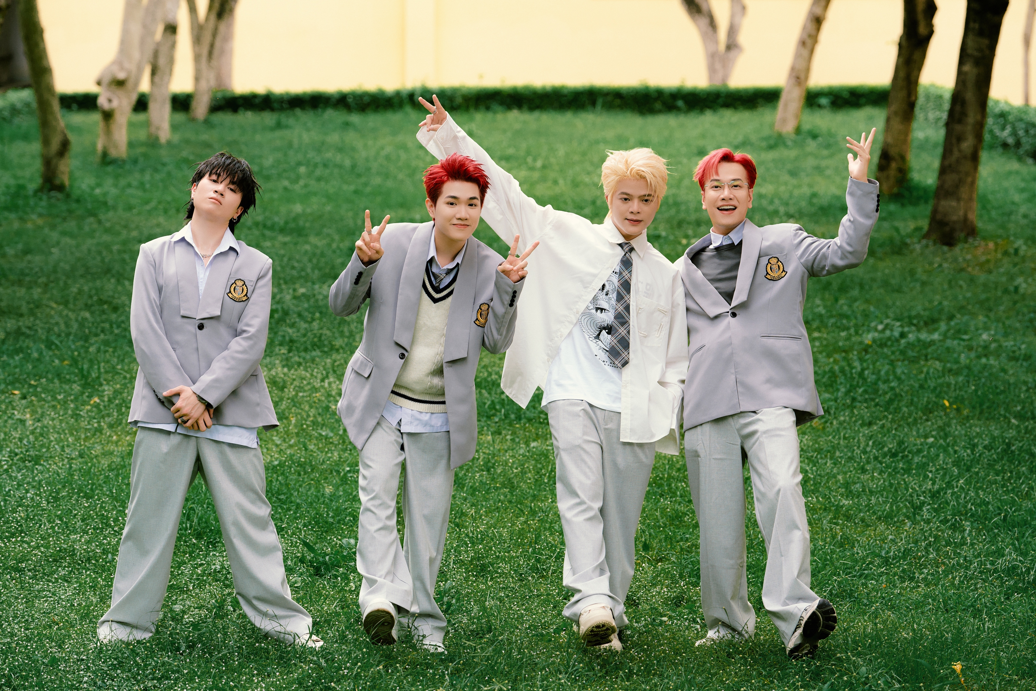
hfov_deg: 18.6
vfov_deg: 12.5
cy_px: 346
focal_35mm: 110
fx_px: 3165
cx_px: 518
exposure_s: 1/400
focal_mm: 110
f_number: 4
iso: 200
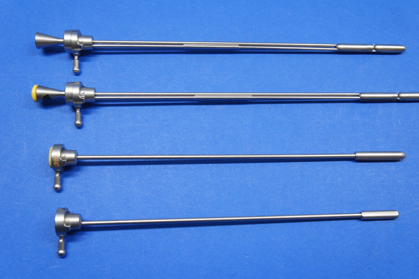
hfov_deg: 47.9
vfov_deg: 33.0
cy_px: 137
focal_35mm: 41
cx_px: 222
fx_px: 472
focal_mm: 25
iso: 200
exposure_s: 1/40
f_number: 4
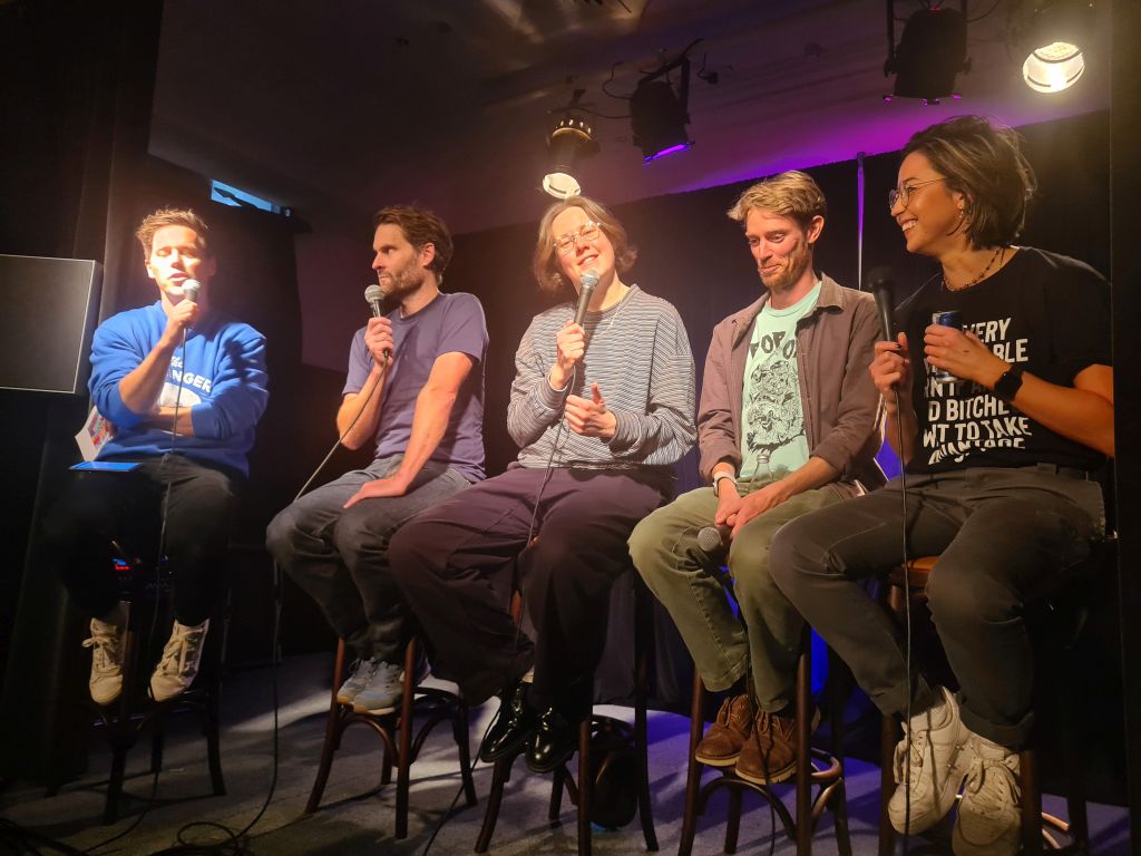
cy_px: 428
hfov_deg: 67.3
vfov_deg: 53.1
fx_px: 857
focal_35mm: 26
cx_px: 570
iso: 250
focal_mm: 5.4
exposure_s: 1/50
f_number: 1.8
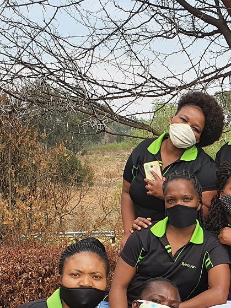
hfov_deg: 18.6
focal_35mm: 75
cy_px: 309
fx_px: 668
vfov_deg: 24.8
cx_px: 280
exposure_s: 1/620
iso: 50
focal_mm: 4.32
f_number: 2.4
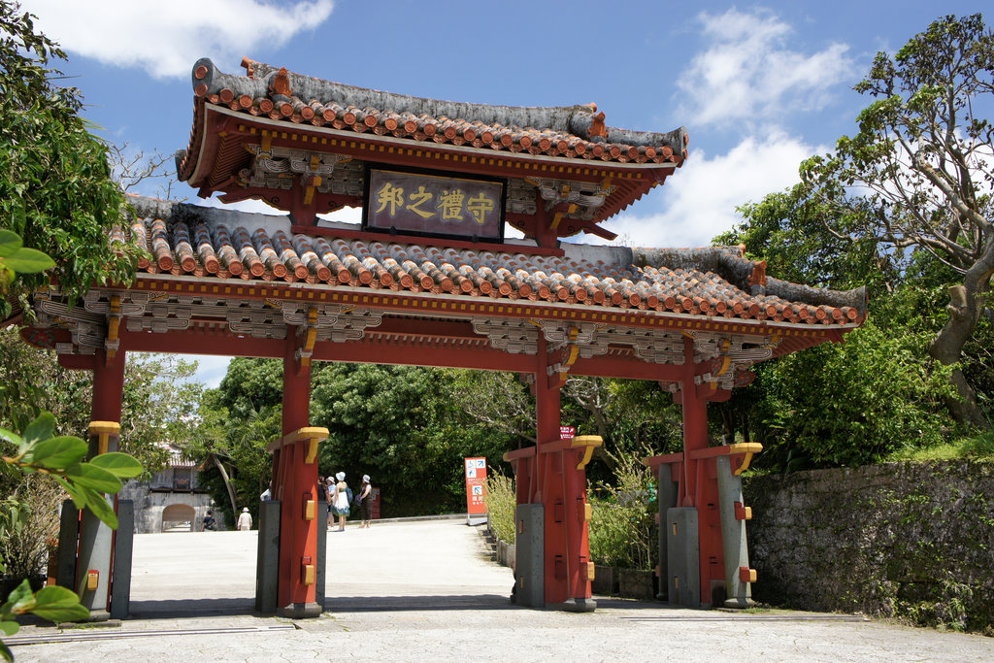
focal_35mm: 39
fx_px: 1077
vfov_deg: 34.2
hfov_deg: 49.5
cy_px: 332
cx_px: 497
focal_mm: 26
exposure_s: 1/100
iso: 200
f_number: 8
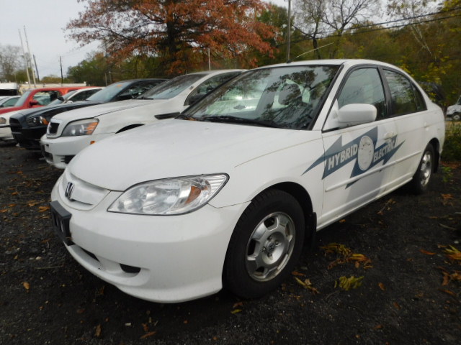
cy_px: 172
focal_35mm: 23
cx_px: 230
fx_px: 306
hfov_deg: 73.9
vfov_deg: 58.9
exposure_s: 1/800
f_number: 3
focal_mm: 4
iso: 125
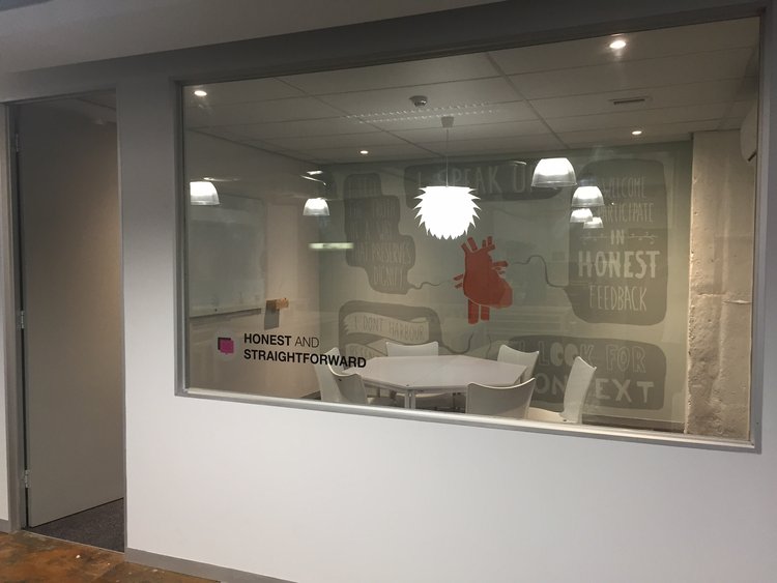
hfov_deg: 61.6
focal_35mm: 29
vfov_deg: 48.3
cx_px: 388
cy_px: 292
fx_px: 651
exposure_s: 1/30
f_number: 2.2
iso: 80
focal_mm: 4.15
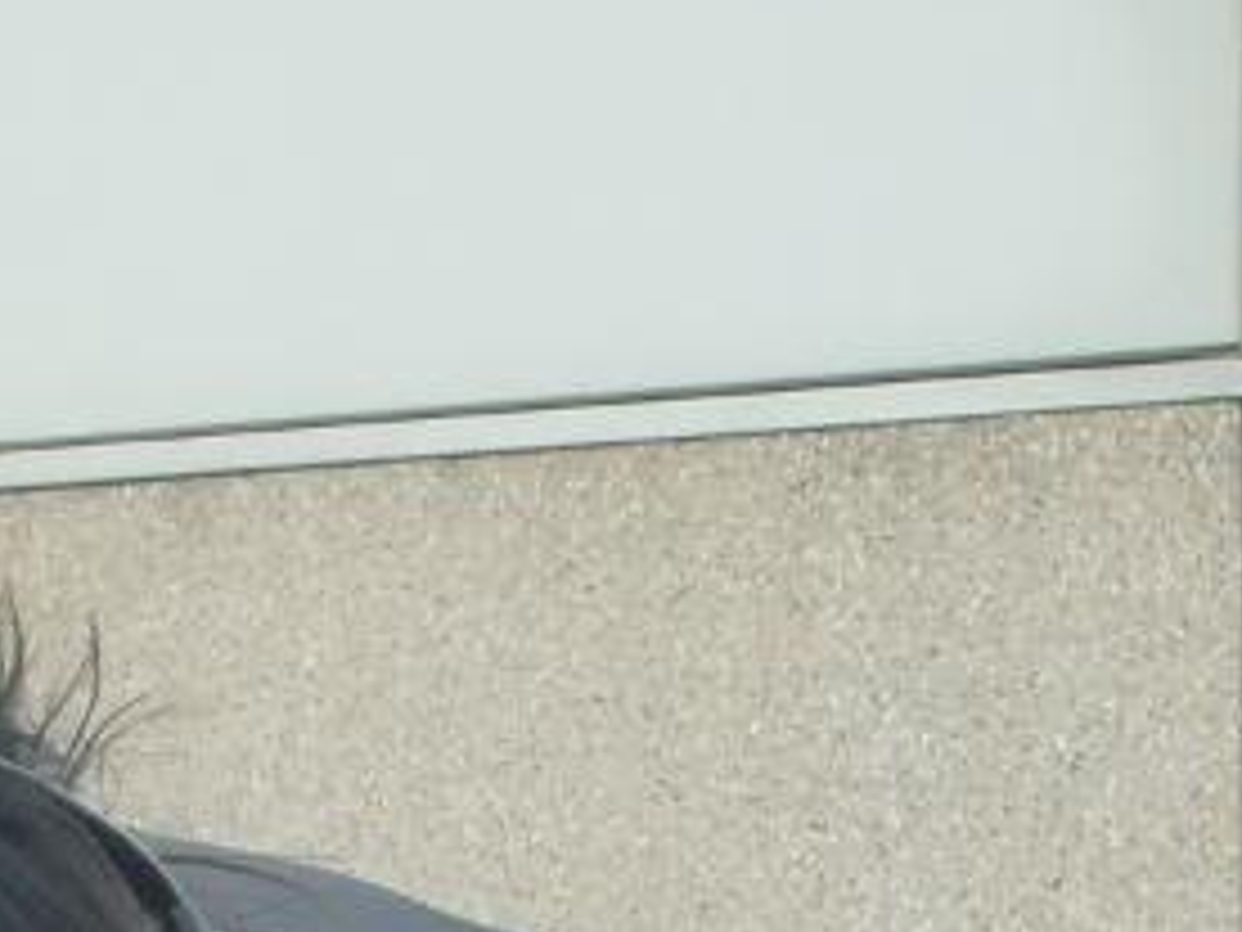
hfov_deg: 7.4
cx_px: 320
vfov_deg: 5.5
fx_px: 9580
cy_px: 1526
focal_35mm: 267
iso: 80
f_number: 3.9
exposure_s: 1/180
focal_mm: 12
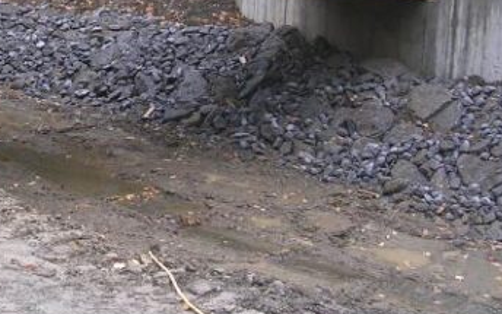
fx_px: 1231
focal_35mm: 90
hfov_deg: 22.6
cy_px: -41
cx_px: 72
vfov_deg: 14.2
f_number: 2.8
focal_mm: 5.8
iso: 50
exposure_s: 1/102
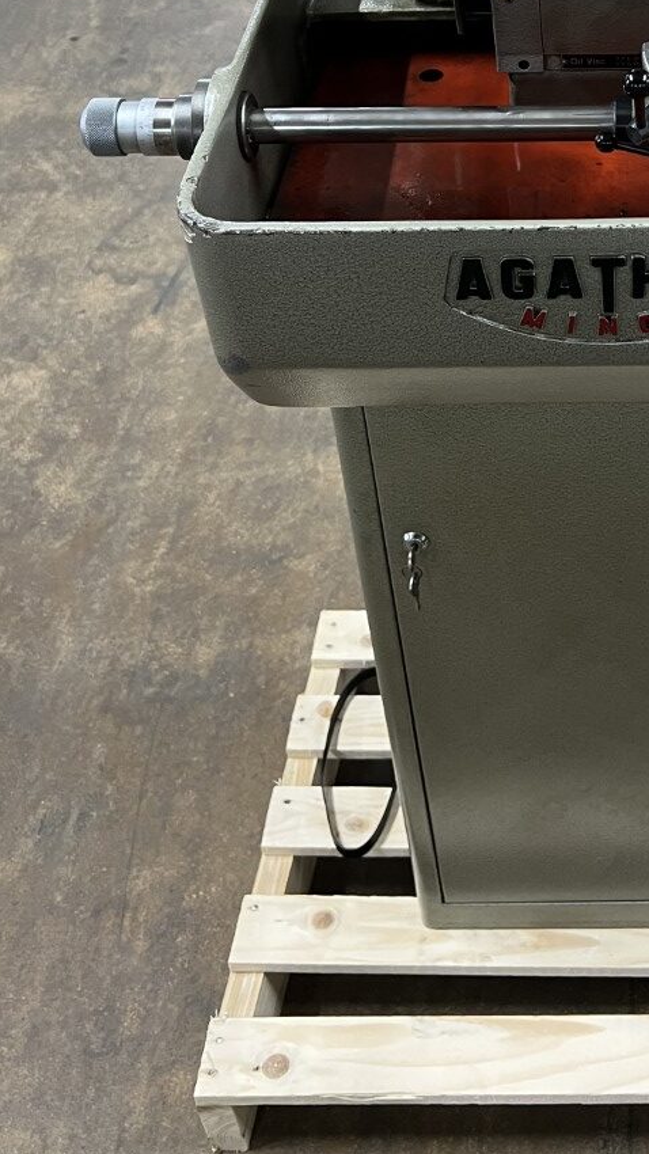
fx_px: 1469
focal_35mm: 48
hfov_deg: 24.0
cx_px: 623
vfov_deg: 40.8
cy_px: 202
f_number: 1.5
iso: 200
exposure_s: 1/50
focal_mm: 5.7
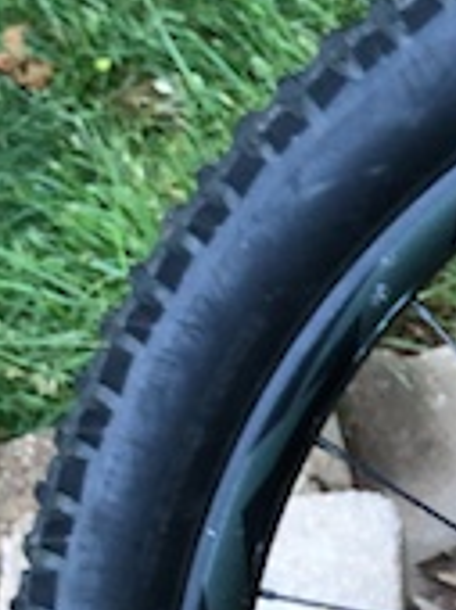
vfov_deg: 14.8
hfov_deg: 10.1
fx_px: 2324
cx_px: 995
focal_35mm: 132
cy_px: 571
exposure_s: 1/24
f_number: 1.8
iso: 40
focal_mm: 4
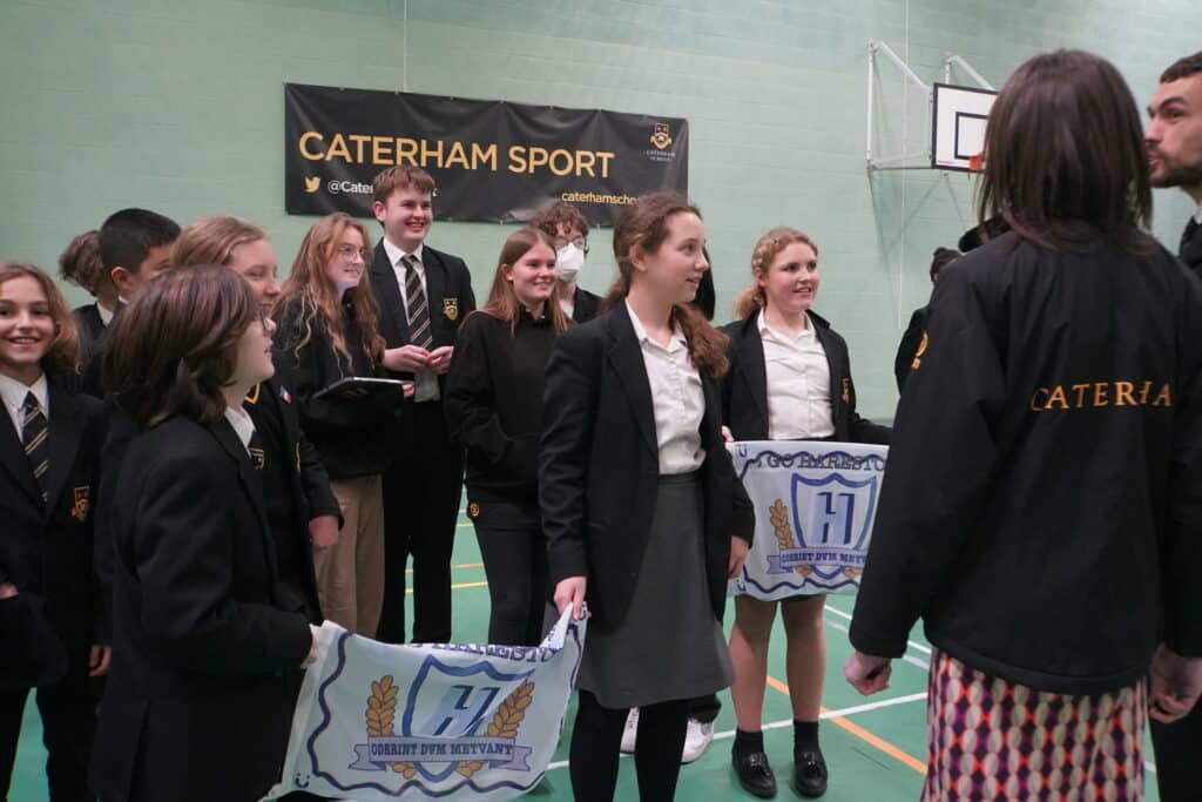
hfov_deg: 60.3
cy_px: 401
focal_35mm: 31
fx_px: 1035
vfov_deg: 42.3
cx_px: 601
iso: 8000
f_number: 4
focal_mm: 21
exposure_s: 1/160
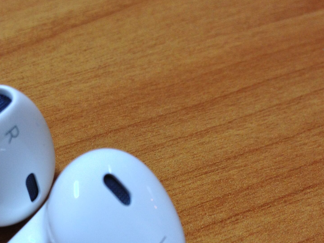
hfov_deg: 30.4
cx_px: 62
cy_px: 204
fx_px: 580
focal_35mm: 62
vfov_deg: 23.2
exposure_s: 1/20
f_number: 2.4
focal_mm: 4.28
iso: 80
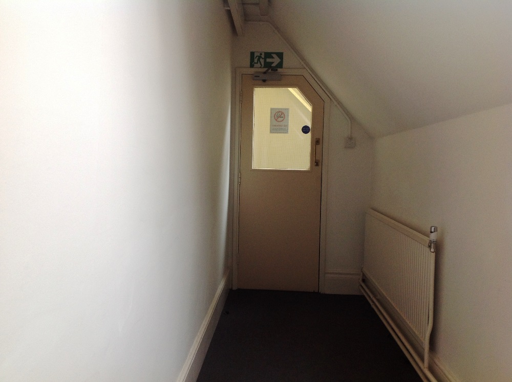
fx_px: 517
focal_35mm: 35
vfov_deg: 40.6
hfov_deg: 52.7
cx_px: 256
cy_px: 191
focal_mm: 4.28
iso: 64
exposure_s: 1/60
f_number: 2.4
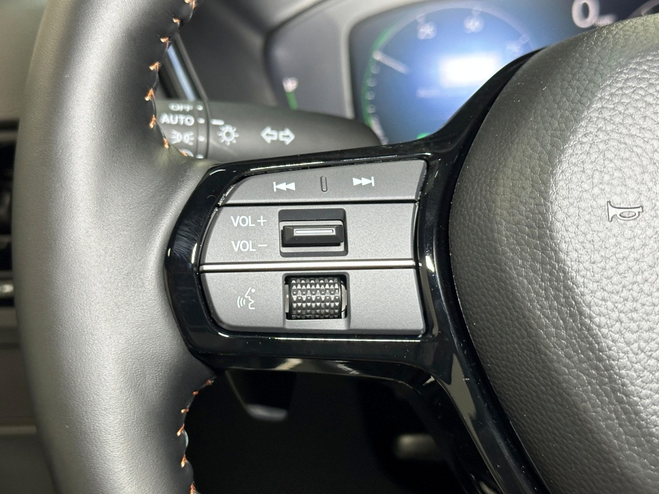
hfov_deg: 38.9
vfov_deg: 29.7
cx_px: 323
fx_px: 933
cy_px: 246
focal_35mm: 49
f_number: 1.78
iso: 320
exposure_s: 1/40
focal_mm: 6.86
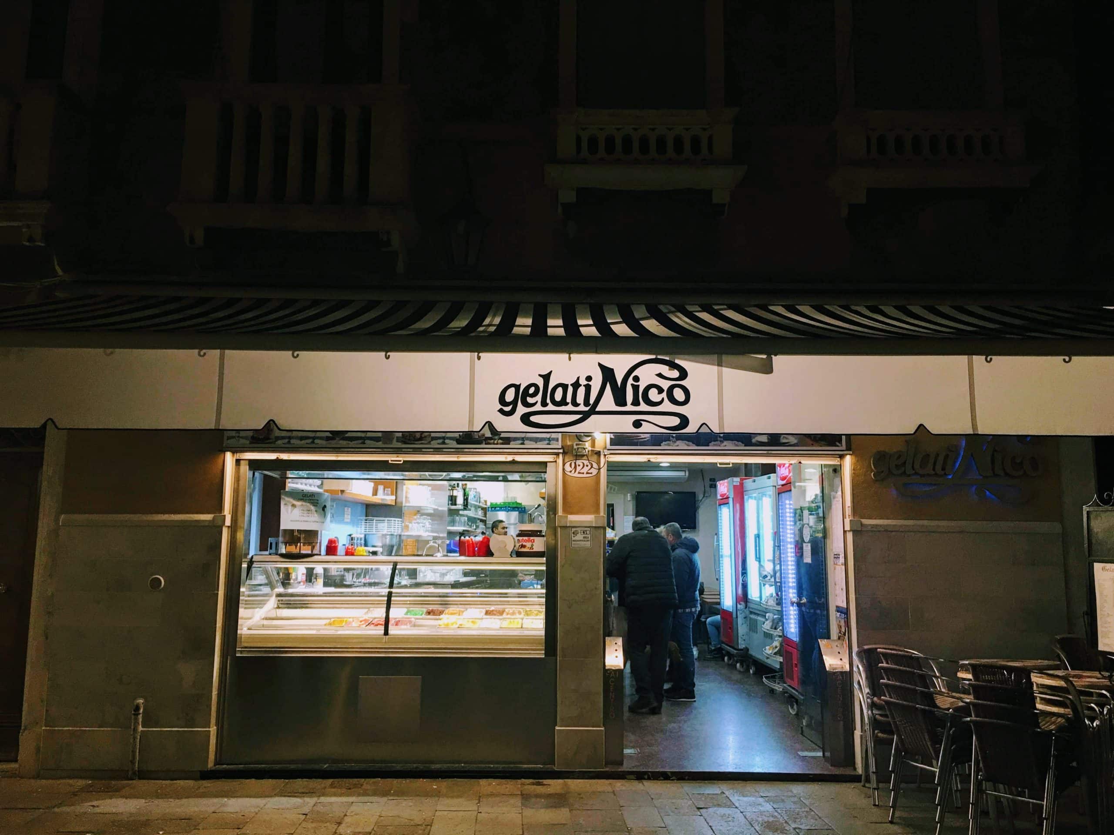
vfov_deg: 48.2
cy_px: 418
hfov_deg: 61.7
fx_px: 933
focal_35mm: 29
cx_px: 557
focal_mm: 4.15
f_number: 2.2
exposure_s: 1/17
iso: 50
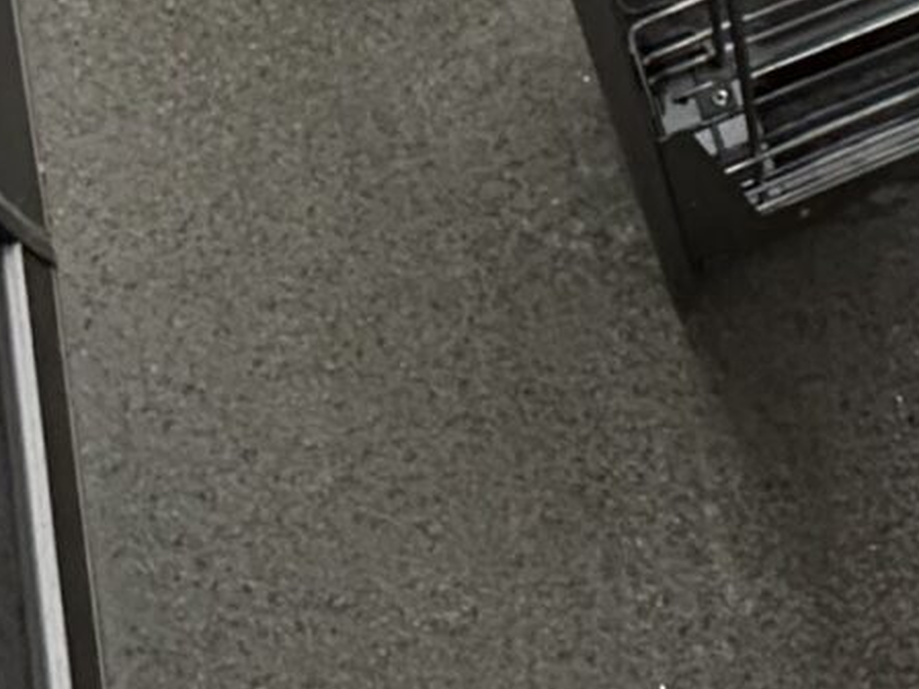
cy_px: -689
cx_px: 1040
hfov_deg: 22.8
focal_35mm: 80
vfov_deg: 15.0
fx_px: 2124
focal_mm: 2.22
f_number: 2.2
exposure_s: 1/60
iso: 320
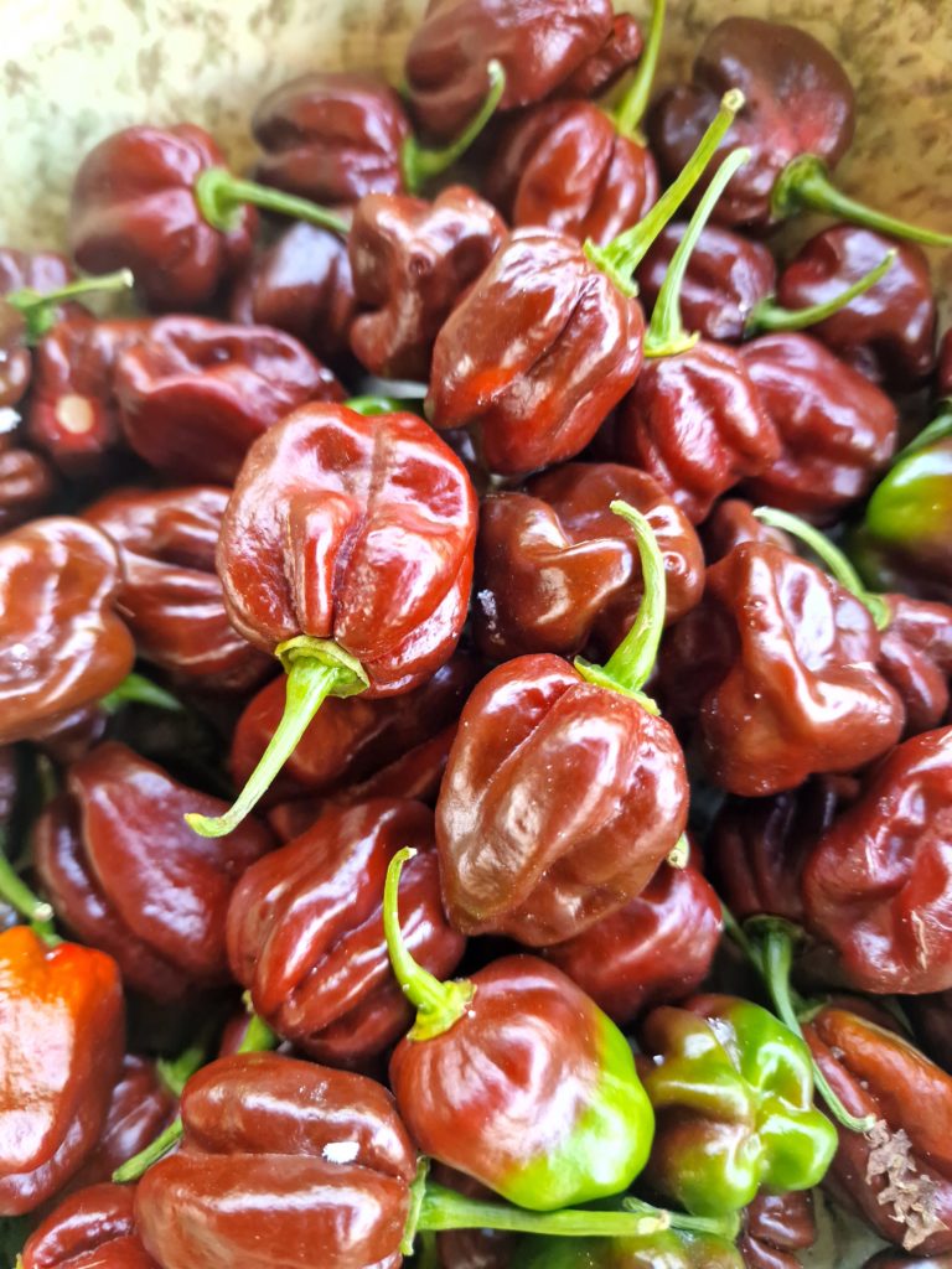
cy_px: 634
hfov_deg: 58.9
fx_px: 843
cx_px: 476
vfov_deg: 73.9
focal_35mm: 23
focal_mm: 6.4
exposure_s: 1/60
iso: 160
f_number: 1.8
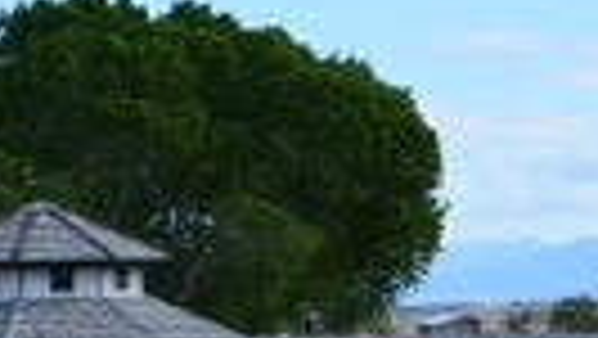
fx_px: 3887
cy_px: 302
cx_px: -899
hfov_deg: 8.0
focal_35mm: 245
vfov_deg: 5.0
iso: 200
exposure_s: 1/250
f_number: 10
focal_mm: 26
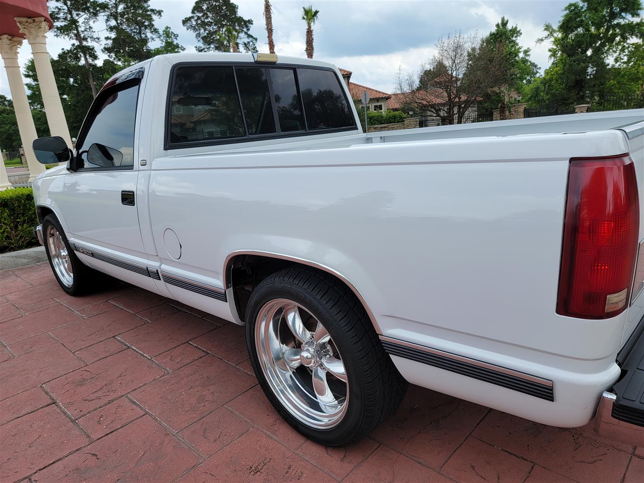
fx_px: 446
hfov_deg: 71.6
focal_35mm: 24
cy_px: 242
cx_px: 322
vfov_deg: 56.8
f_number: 1.8
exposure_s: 1/583
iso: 16
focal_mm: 6.7
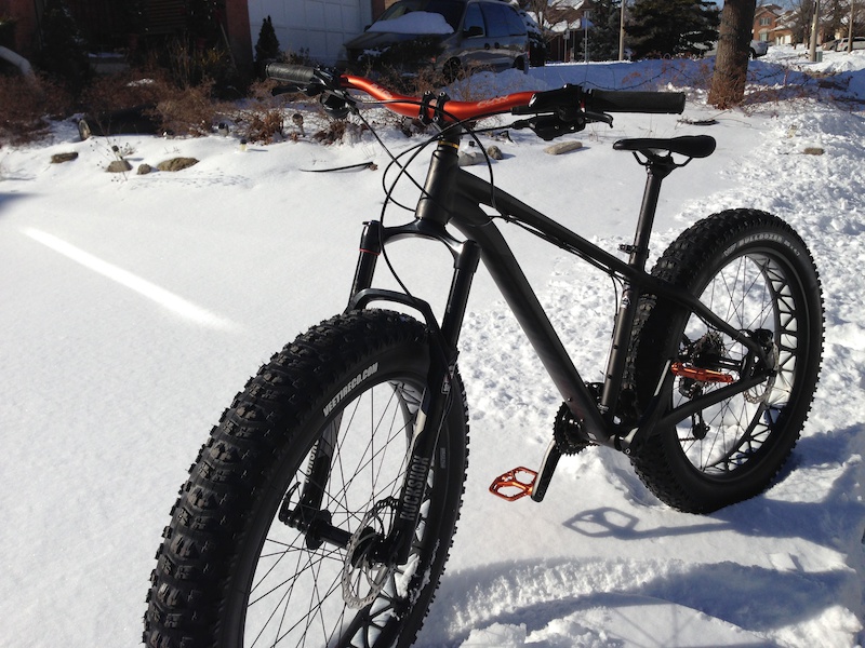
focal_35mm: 33
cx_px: 432
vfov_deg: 42.9
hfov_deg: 55.4
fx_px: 825
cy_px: 324
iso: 50
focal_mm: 4.12
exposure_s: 1/3390
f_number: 2.4
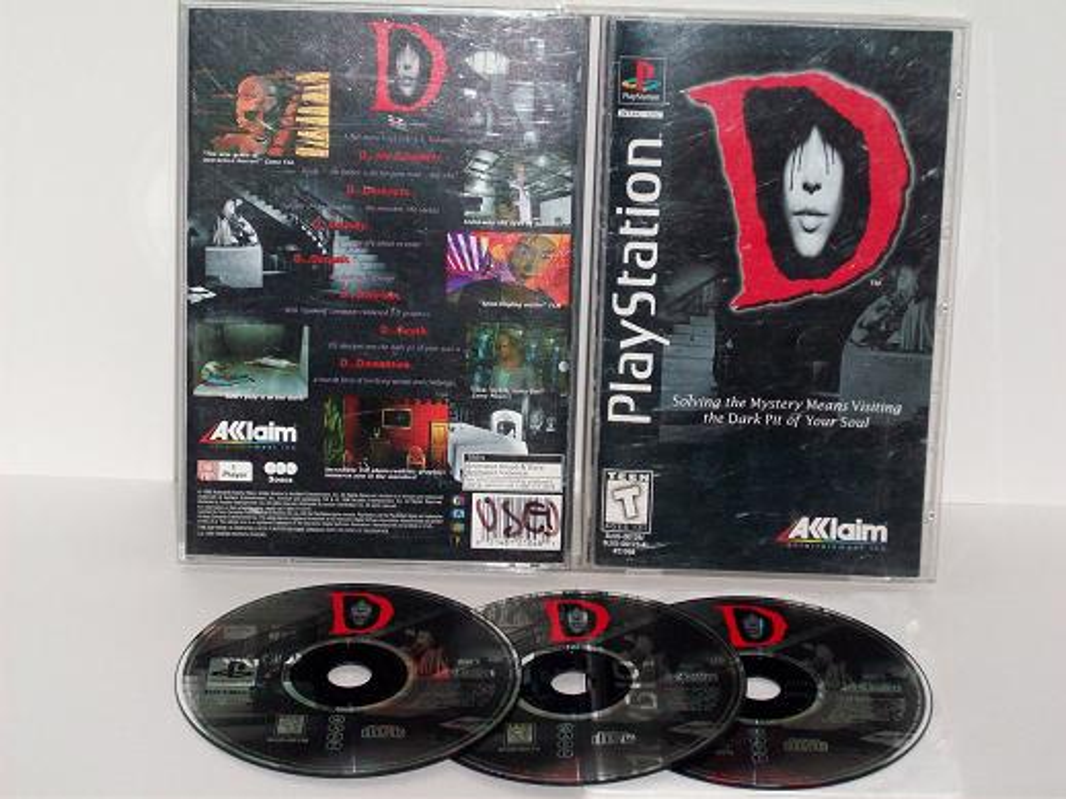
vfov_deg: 16.1
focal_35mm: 92
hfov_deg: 21.3
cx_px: 533
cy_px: 400
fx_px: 2832
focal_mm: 15.3
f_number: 4.7
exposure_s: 1/80.3
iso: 160
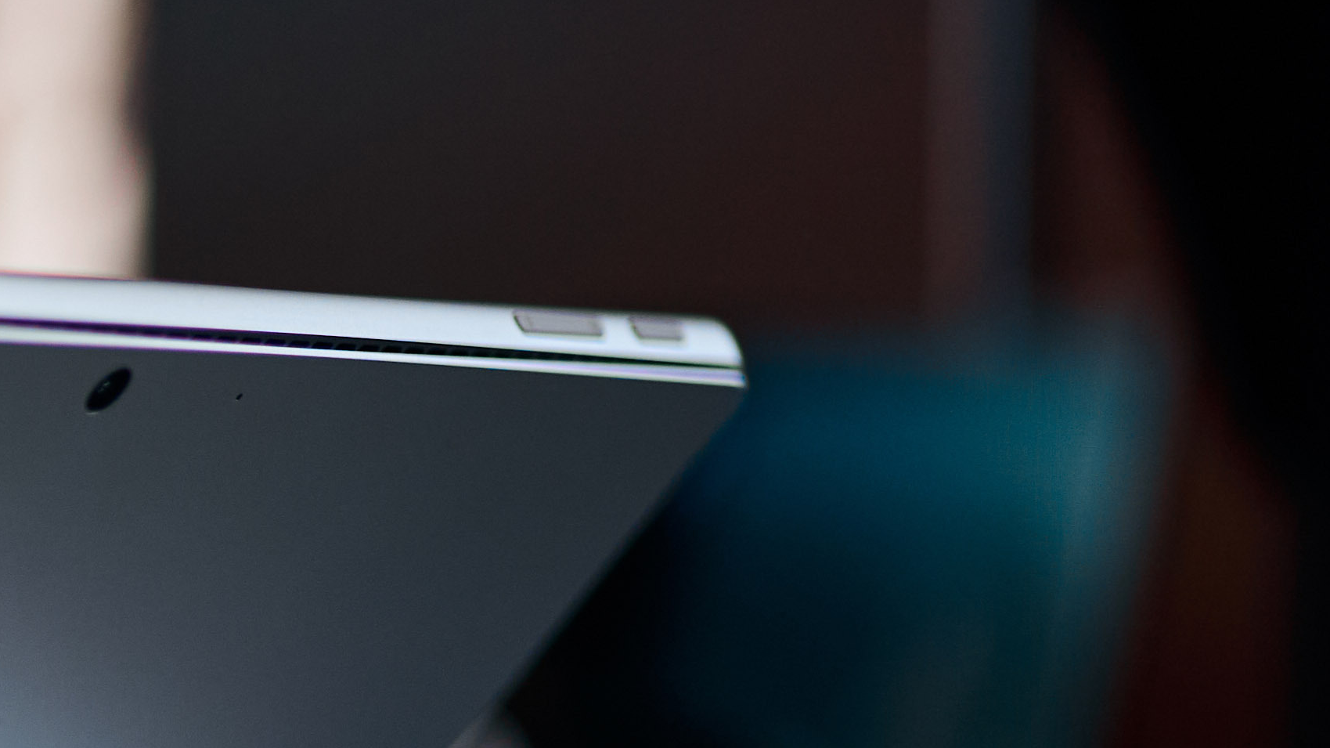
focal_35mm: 185
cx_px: -879
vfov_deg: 6.5
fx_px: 6523
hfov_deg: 11.0
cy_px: 894
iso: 400
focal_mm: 50
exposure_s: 1/320
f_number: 1.8
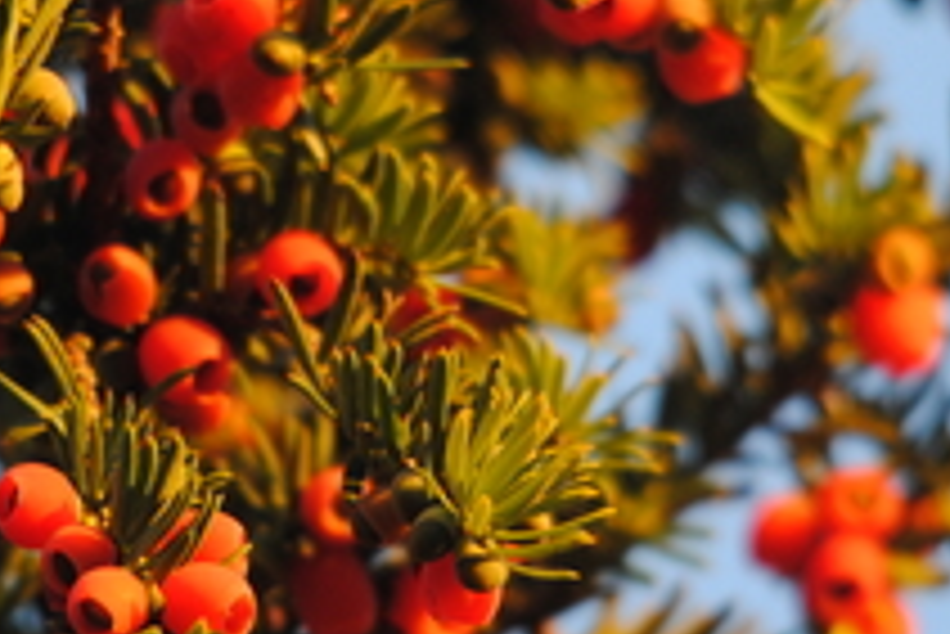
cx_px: 293
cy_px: 375
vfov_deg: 0.8
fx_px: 45128
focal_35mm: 1709
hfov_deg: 1.2
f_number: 6.3
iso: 400
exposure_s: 1/100
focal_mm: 500
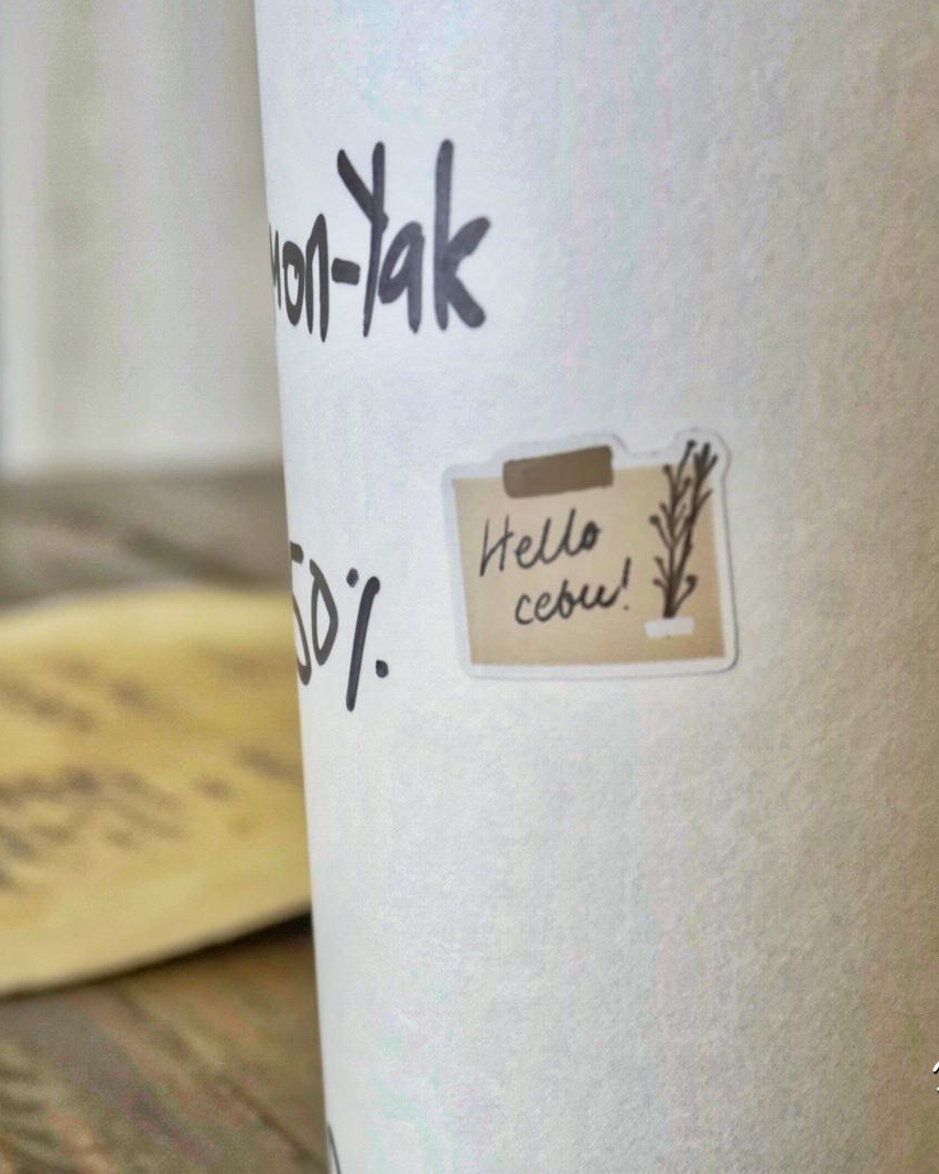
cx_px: 559
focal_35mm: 58
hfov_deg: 26.3
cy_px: 582
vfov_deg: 32.6
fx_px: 2005
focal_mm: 27
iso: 1600
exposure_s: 1/100
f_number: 5.6
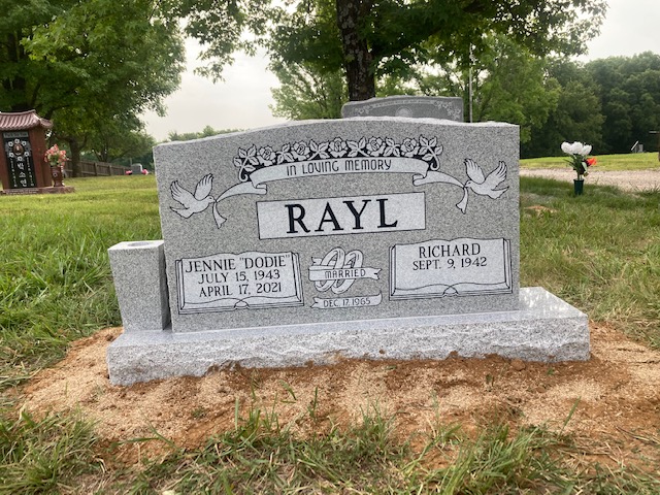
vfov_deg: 49.7
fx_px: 534
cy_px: 248
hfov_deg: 63.4
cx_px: 330
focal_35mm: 28
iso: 20
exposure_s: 1/440
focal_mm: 3.99
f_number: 1.8
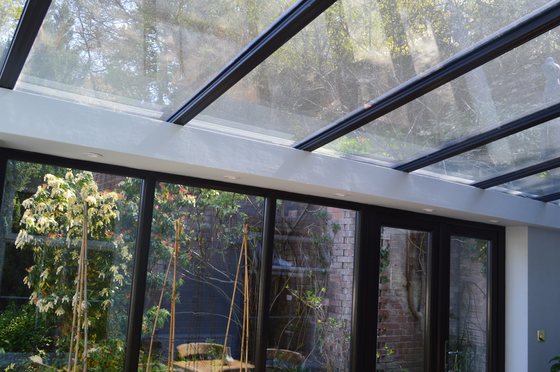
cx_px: 280
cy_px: 186
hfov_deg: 53.2
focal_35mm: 36
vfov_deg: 36.8
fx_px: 559
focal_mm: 24
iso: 400
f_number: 9
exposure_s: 1/100
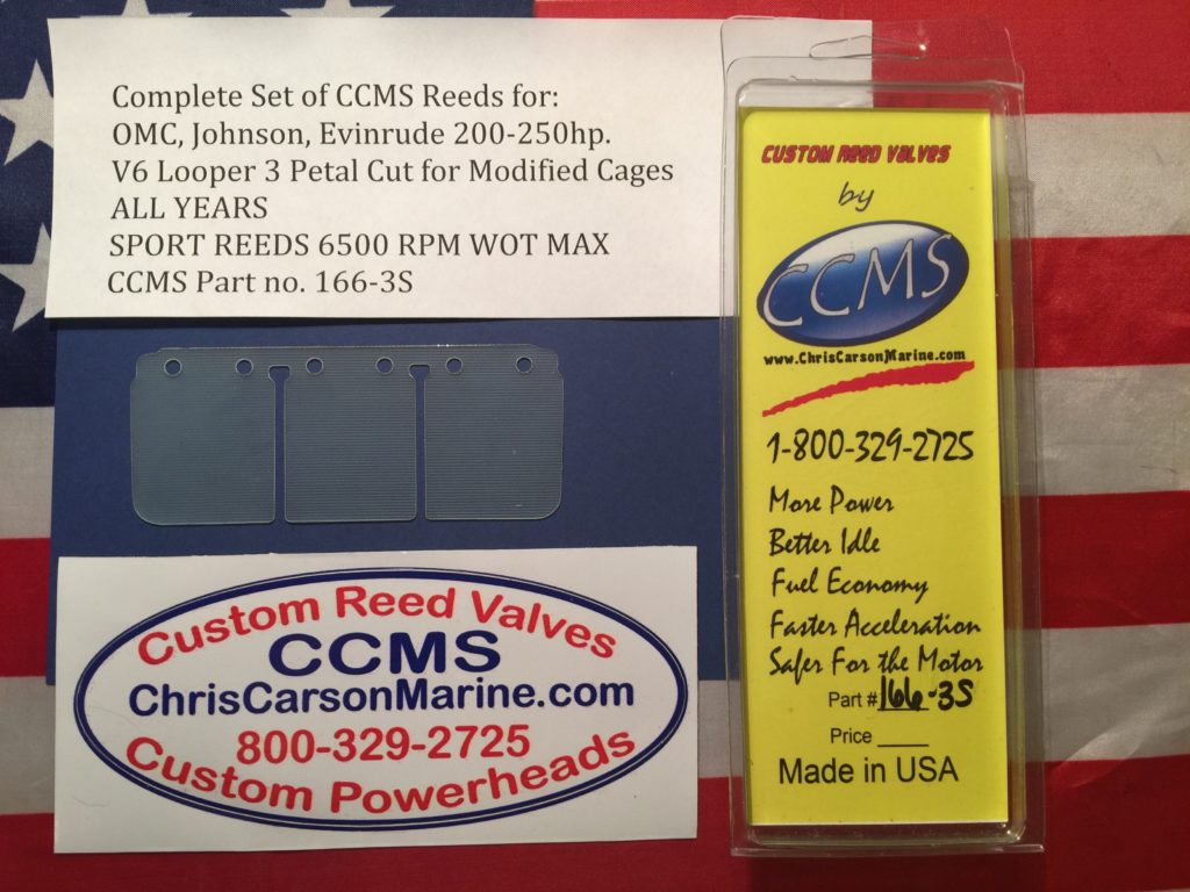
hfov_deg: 61.7
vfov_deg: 48.2
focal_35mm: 29
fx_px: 997
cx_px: 595
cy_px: 446
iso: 32
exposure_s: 1/15
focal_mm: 4.15
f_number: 2.2
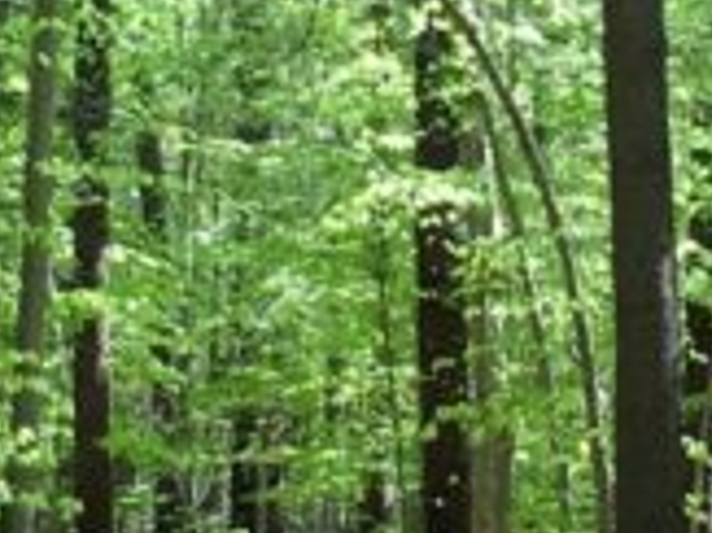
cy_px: 70
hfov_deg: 9.0
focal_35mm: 218
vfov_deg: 6.8
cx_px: 708
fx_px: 4481
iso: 32
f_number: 2.2
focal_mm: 4.15
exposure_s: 1/120
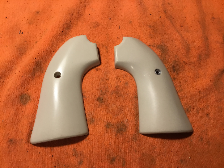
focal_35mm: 31
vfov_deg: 45.4
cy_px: 84
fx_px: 201
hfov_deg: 58.4
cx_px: 112
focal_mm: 3.3
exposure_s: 1/30
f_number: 2.4
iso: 64
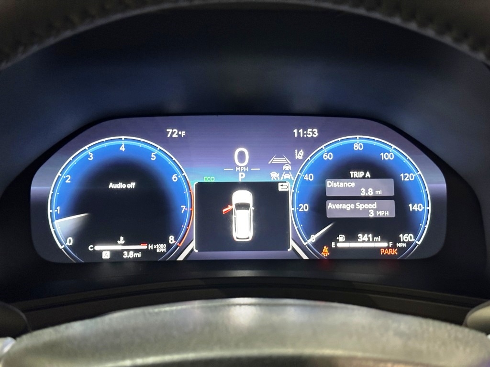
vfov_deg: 30.3
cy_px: 184
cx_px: 245
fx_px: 679
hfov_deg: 39.7
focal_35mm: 48
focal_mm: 6.86
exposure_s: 1/30
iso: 640
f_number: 1.78
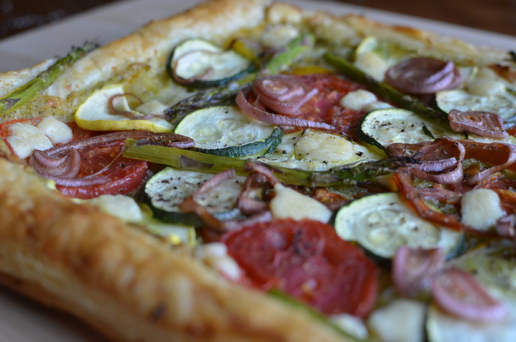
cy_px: 171
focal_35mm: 52
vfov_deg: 25.6
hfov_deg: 37.9
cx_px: 258
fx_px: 751
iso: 400
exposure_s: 1/80
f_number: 4.5
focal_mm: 35
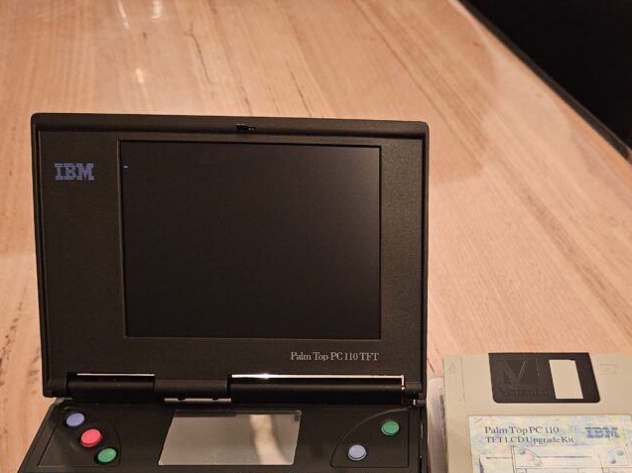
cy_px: 377
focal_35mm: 37
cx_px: 425
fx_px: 675
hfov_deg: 49.2
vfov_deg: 37.3
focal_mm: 5.4
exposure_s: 1/100
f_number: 1.8
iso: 640
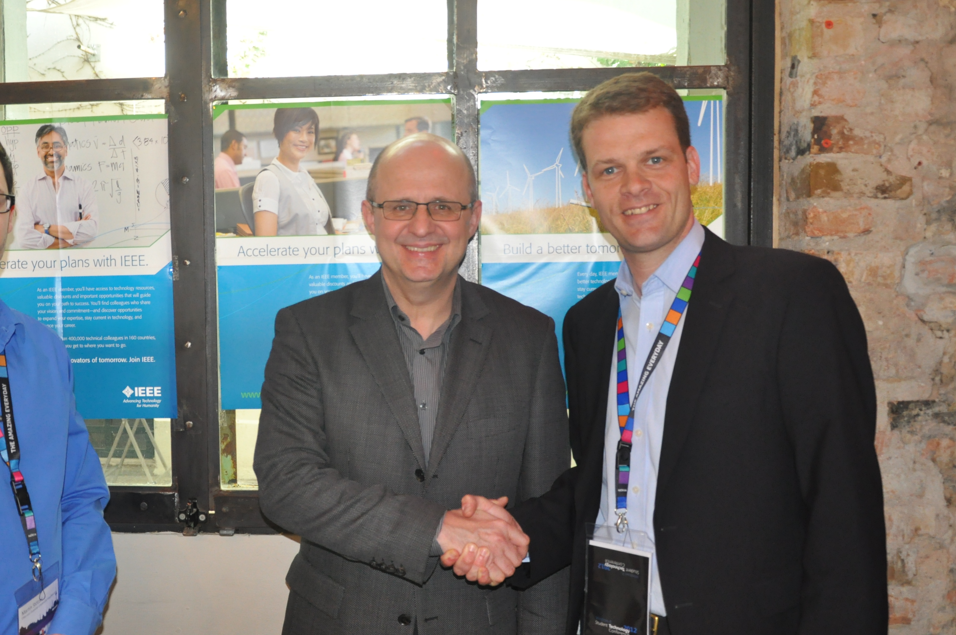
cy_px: 337
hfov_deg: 45.2
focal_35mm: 43
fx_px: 1132
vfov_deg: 31.3
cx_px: 325
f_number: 3.8
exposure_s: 1/80
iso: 800
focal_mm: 21
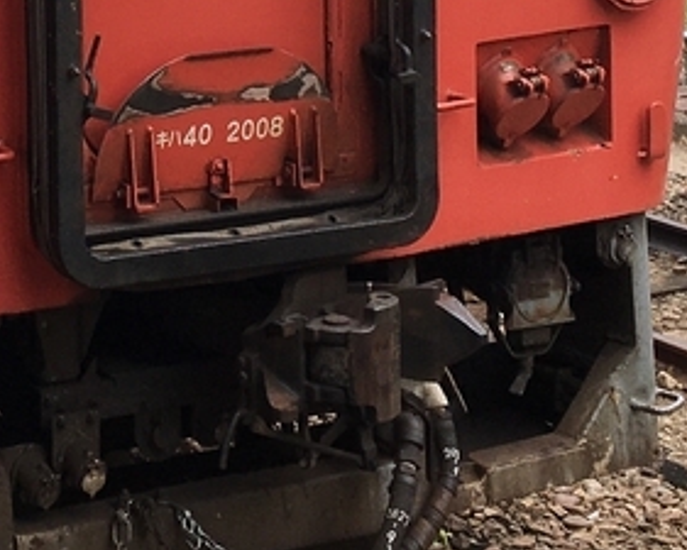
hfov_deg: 15.5
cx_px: -27
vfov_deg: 12.2
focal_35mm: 121
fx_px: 2461
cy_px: -276
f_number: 2.2
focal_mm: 4.15
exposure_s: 1/874
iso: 25
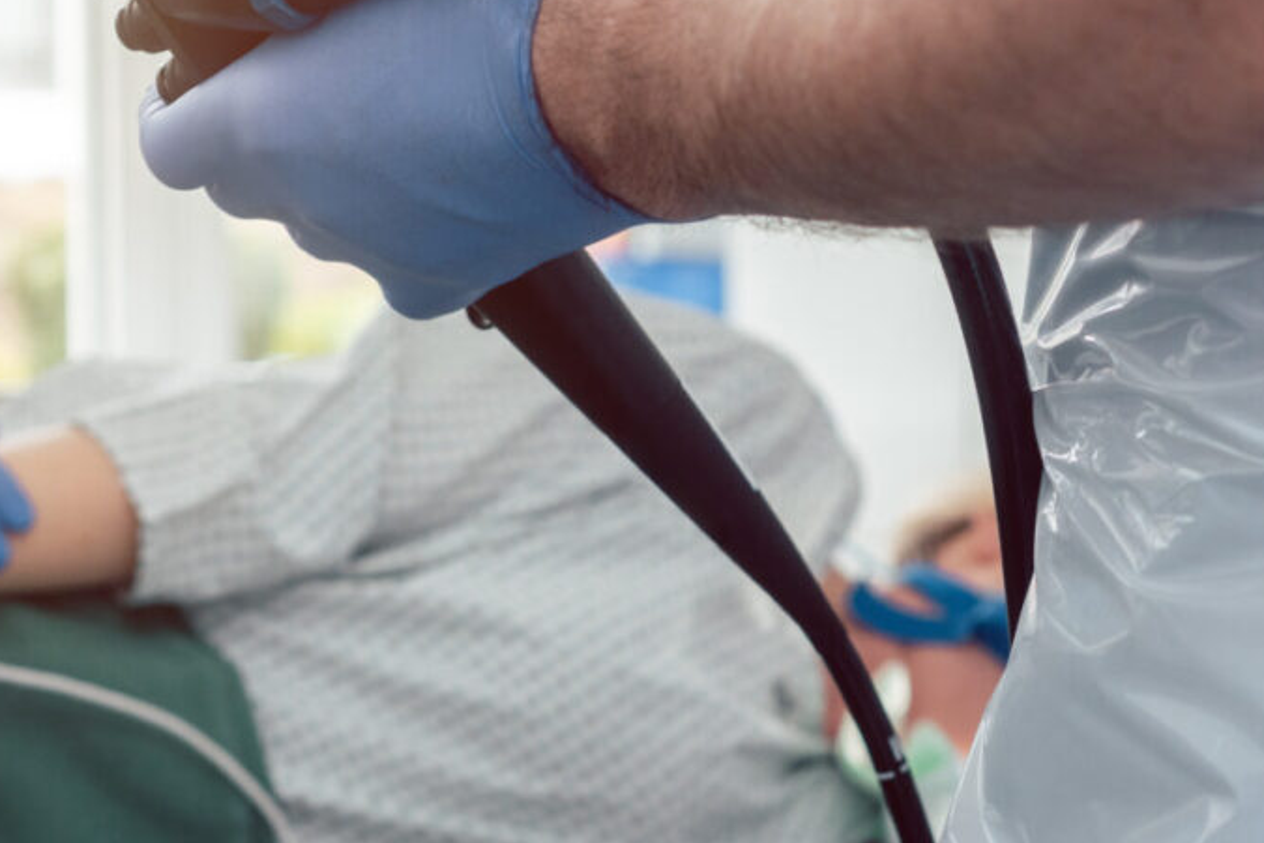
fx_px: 2949
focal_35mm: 84
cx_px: 666
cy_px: 386
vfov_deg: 16.3
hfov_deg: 24.2
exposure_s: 1/125
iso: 640
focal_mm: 35
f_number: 3.5
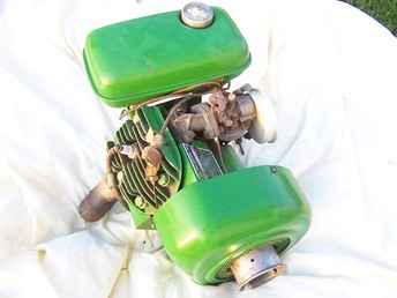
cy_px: 149
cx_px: 198
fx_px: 378
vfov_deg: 42.9
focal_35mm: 33
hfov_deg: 55.4
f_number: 3.4
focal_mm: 5.5
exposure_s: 1/30
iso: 80
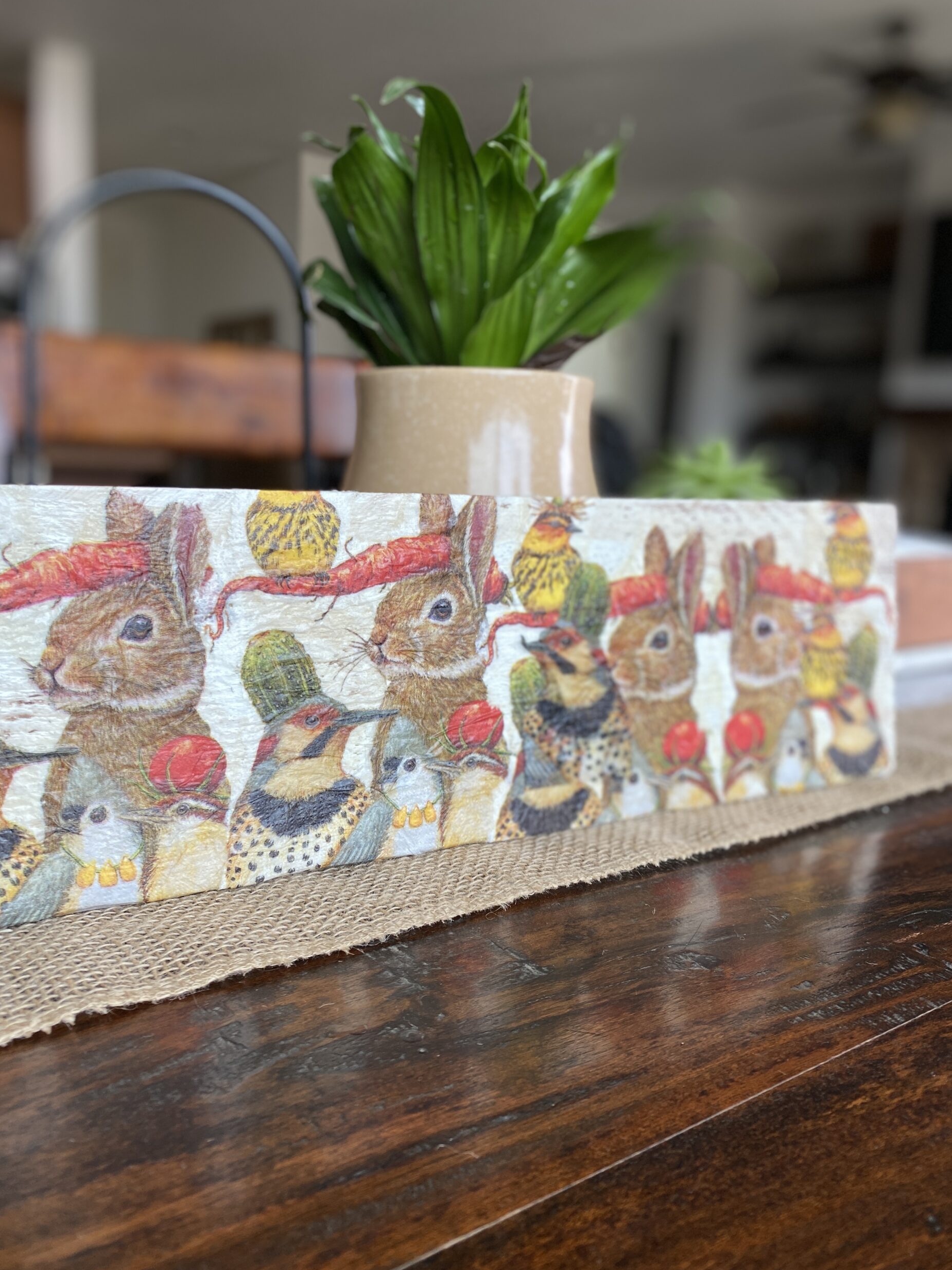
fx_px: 990
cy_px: 645
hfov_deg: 51.3
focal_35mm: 27
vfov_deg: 65.3
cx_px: 461
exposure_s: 1/134
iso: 32
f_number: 1.8
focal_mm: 4.25
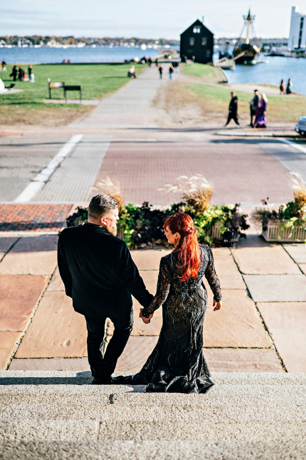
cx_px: 153
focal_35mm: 35
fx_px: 447
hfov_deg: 37.8
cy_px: 230
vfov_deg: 54.5
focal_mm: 35
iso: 500
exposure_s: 1/8000
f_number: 1.8
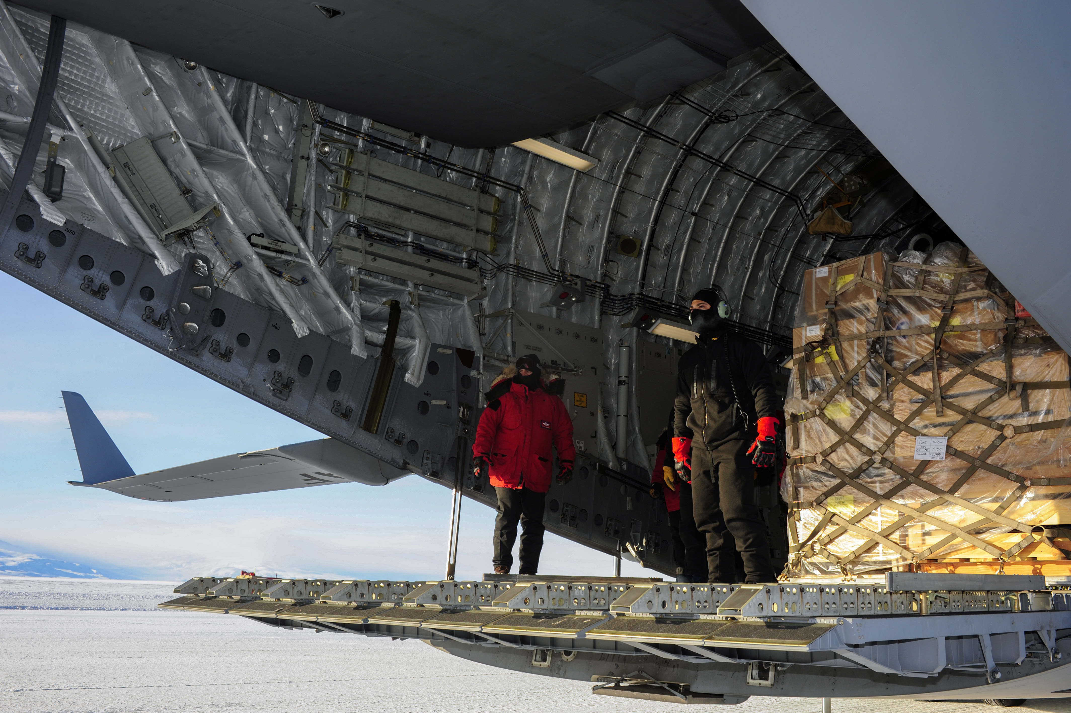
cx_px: 536
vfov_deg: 37.8
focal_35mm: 35
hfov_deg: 54.5
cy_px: 356
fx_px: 1041
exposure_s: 1/200
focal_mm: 35
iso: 200
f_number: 9
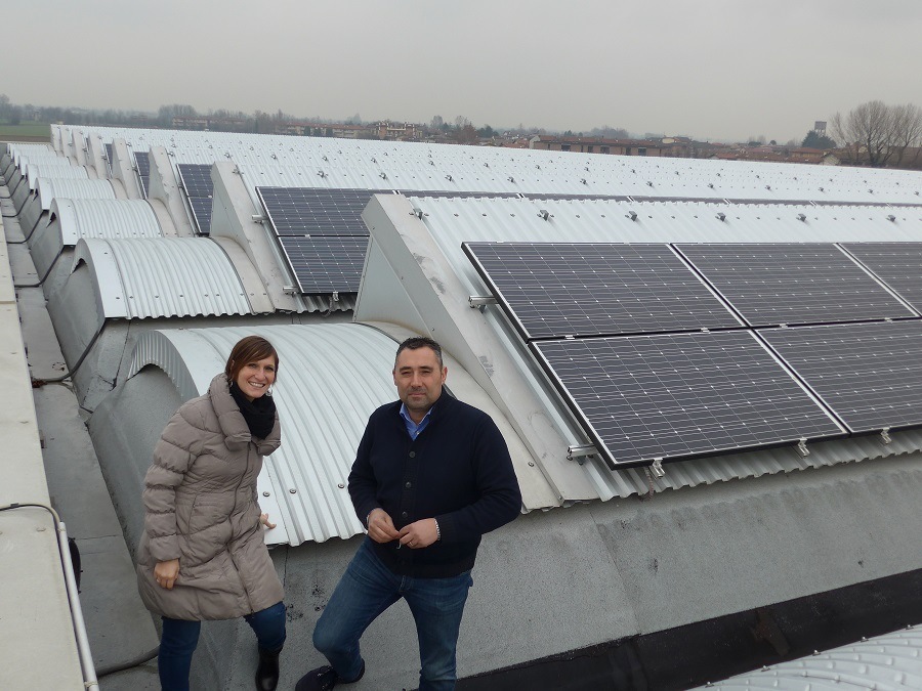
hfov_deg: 51.4
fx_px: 959
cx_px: 461
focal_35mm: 36
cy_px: 346
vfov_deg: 39.7
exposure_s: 1/800
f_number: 2.8
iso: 80
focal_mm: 7.5
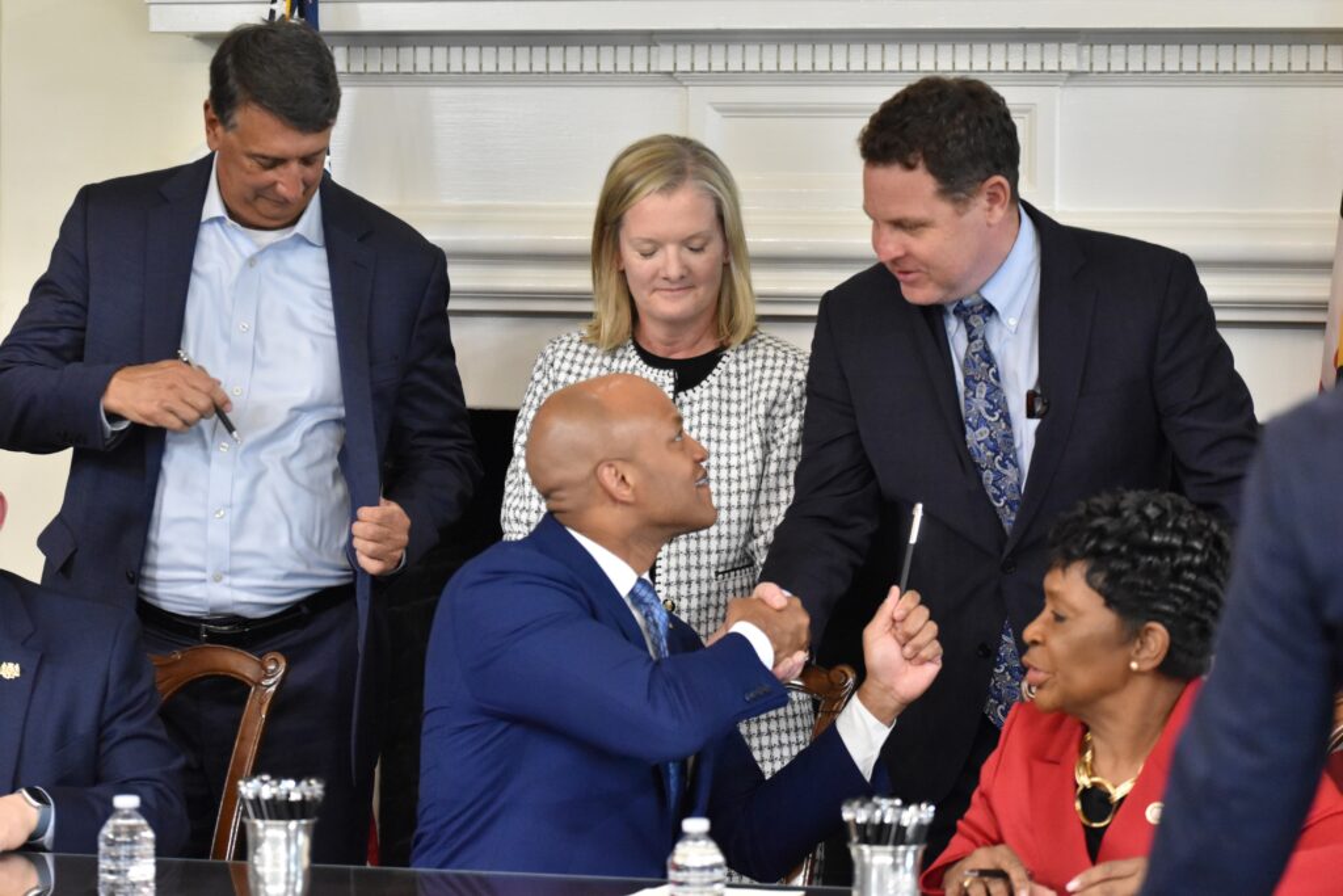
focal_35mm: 142
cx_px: 672
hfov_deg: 14.4
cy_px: 448
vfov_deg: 9.6
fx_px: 5316
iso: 3200
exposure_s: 1/320
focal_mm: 95
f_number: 2.8
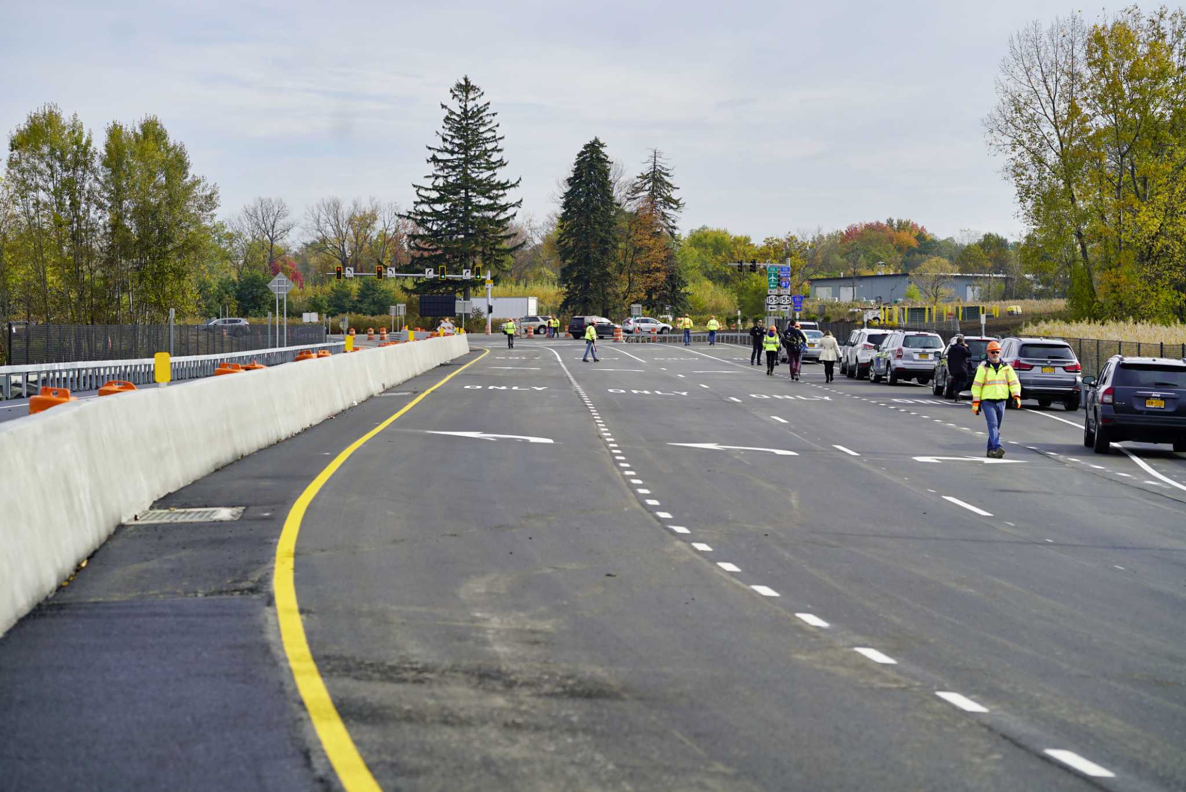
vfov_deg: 16.1
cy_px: 396
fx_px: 2801
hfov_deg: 23.9
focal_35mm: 85
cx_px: 593
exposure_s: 1/1000
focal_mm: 85
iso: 125
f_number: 4
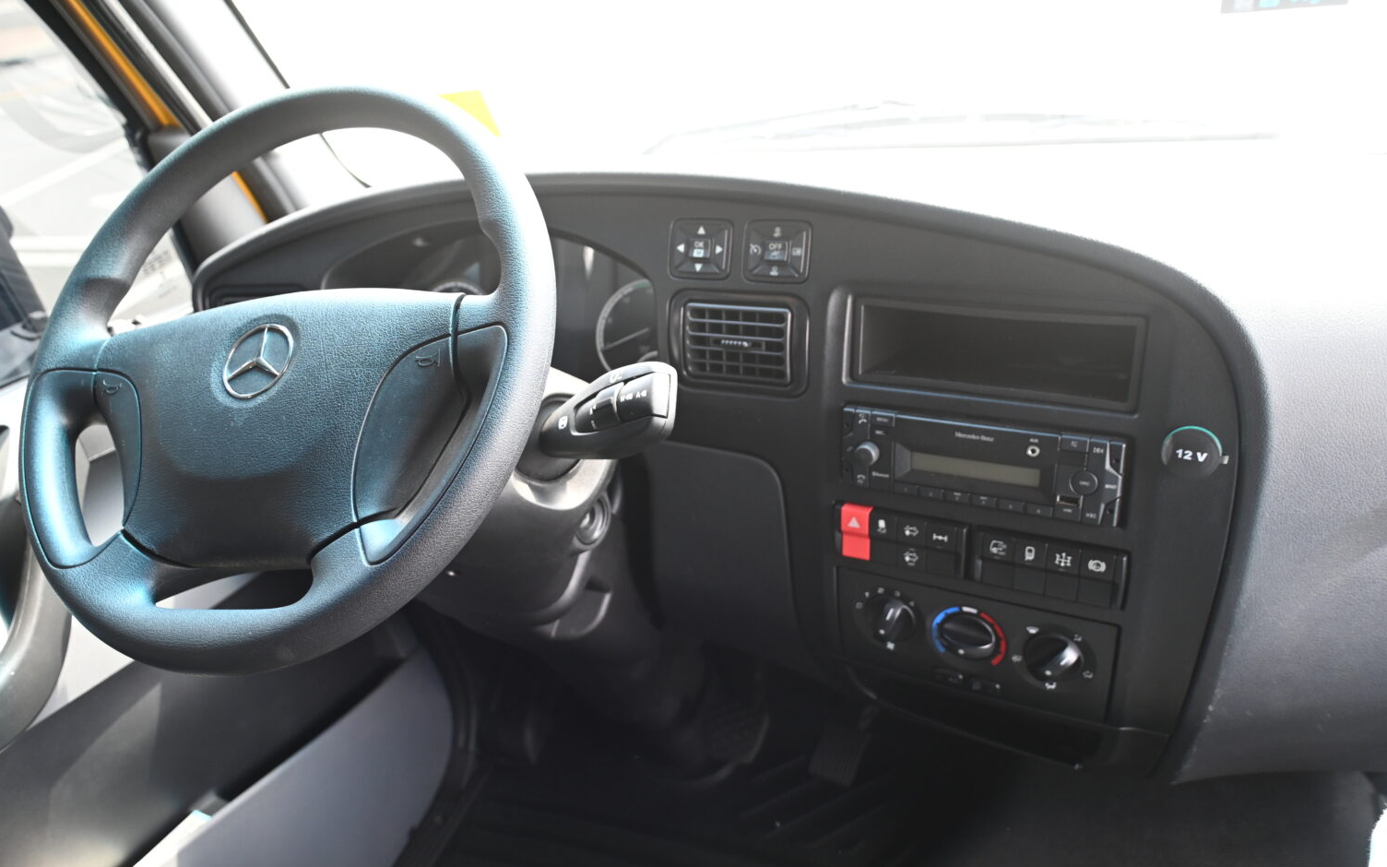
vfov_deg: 47.6
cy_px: 457
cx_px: 695
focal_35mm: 26
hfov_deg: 70.4
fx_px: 983
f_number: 3.2
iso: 500
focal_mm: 17
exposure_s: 1/100
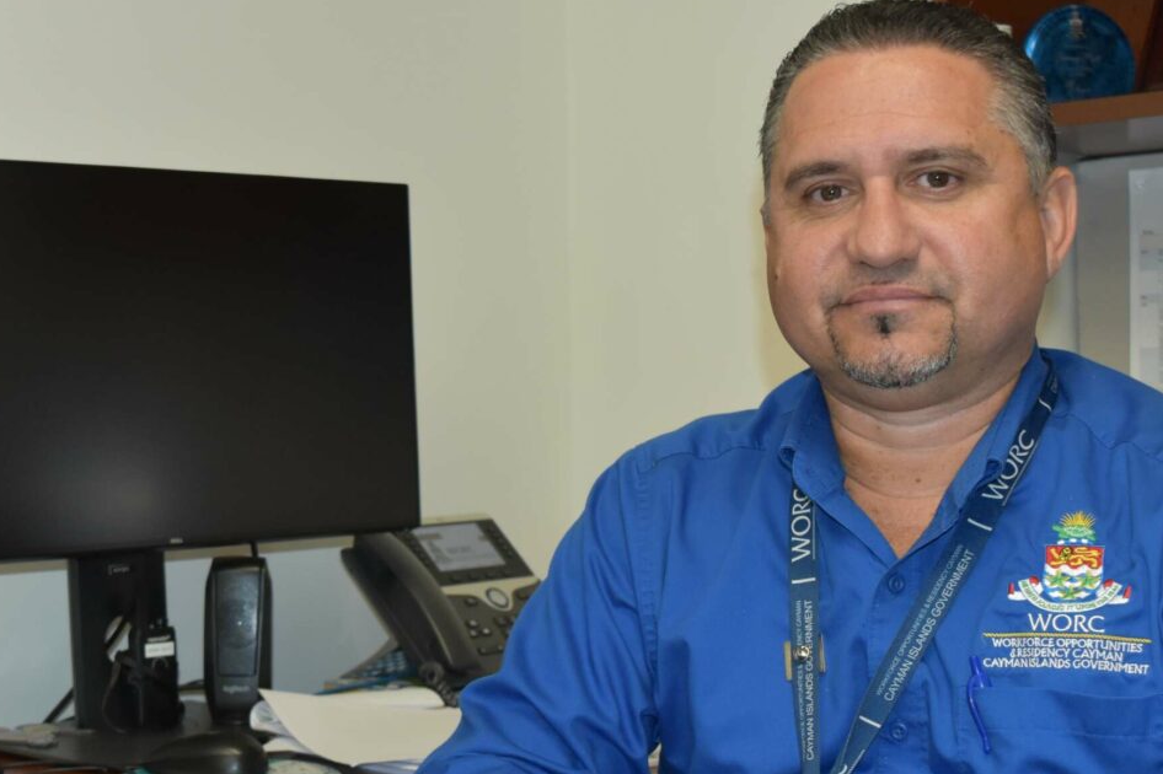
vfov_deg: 25.3
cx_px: 682
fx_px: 1712
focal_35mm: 53
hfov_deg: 37.4
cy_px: 539
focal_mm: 24
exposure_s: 1/100
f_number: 5
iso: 800
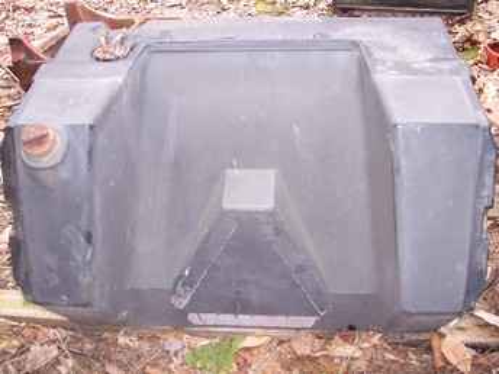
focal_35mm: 39
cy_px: 187
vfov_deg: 36.8
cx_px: 250
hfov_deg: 47.9
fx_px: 562
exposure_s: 1/60
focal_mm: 8
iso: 100
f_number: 2.8
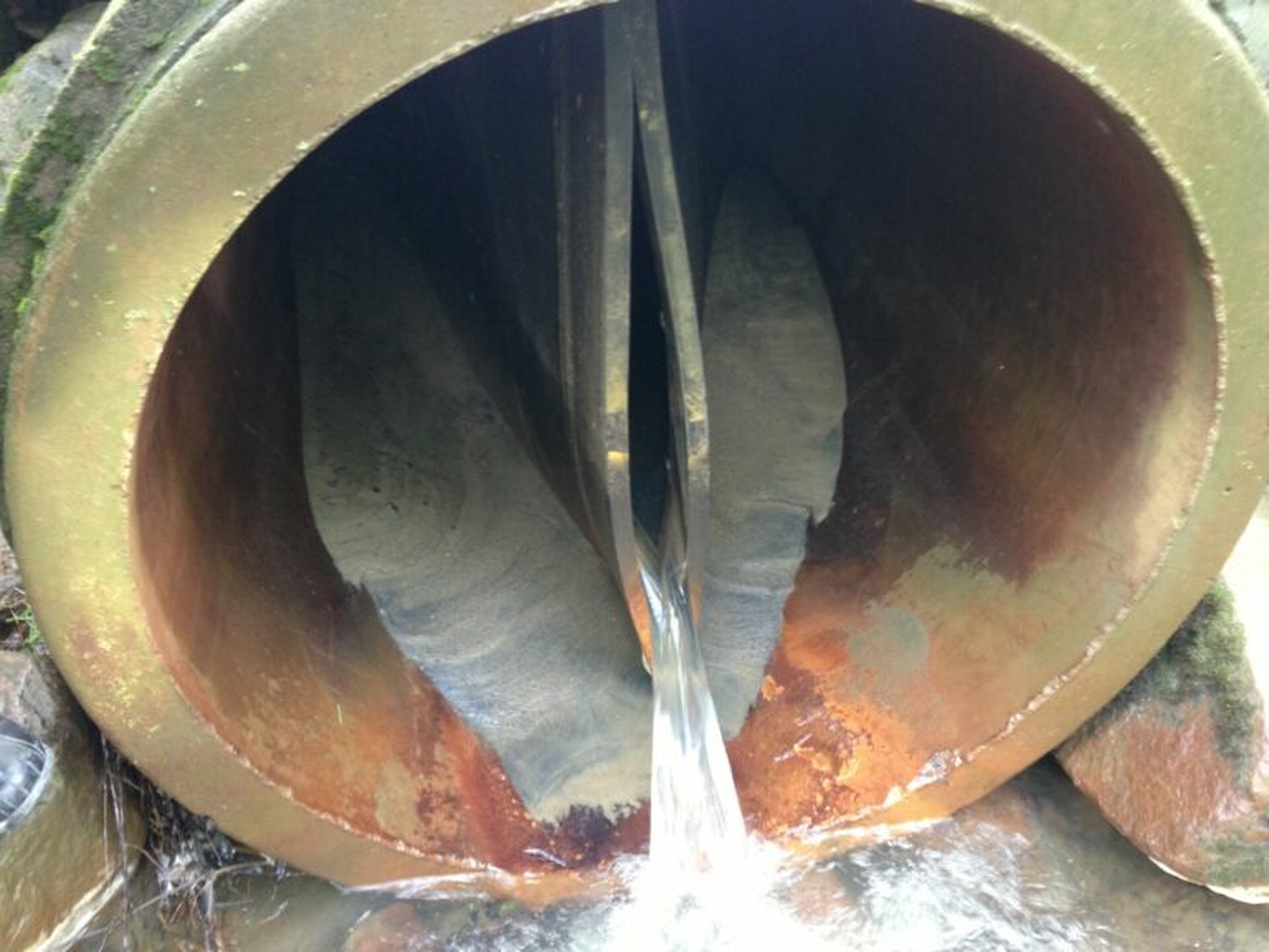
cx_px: 634
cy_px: 476
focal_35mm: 33
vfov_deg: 42.9
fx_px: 1210
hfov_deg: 55.4
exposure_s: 1/20
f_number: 2.4
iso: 160
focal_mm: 4.13
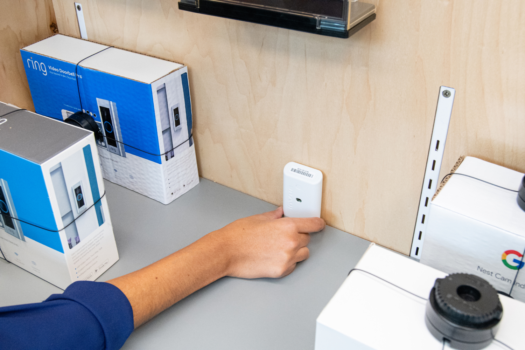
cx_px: 262
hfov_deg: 49.6
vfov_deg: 34.2
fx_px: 569
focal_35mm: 39
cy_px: 175
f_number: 6.3
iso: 1600
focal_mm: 26
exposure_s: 1/100
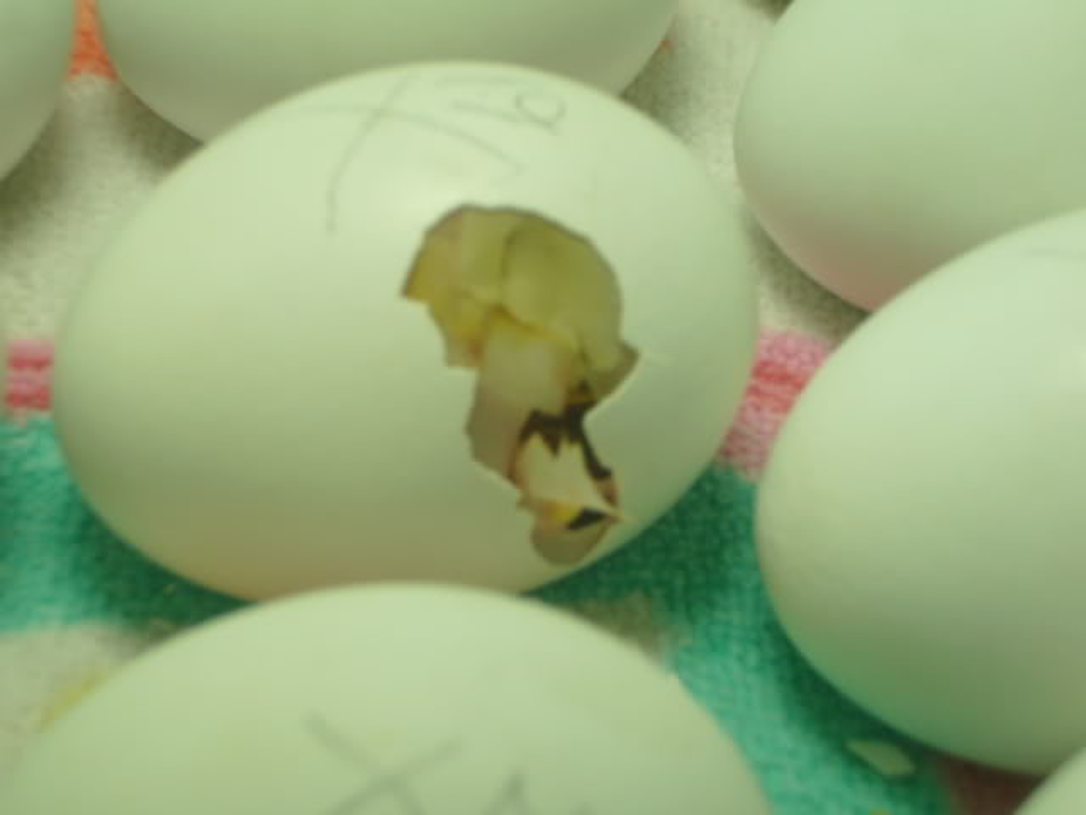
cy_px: 408
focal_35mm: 80
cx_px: 543
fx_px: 2510
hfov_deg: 24.4
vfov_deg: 18.4
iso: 100
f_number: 4.8
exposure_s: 1/20
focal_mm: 13.2
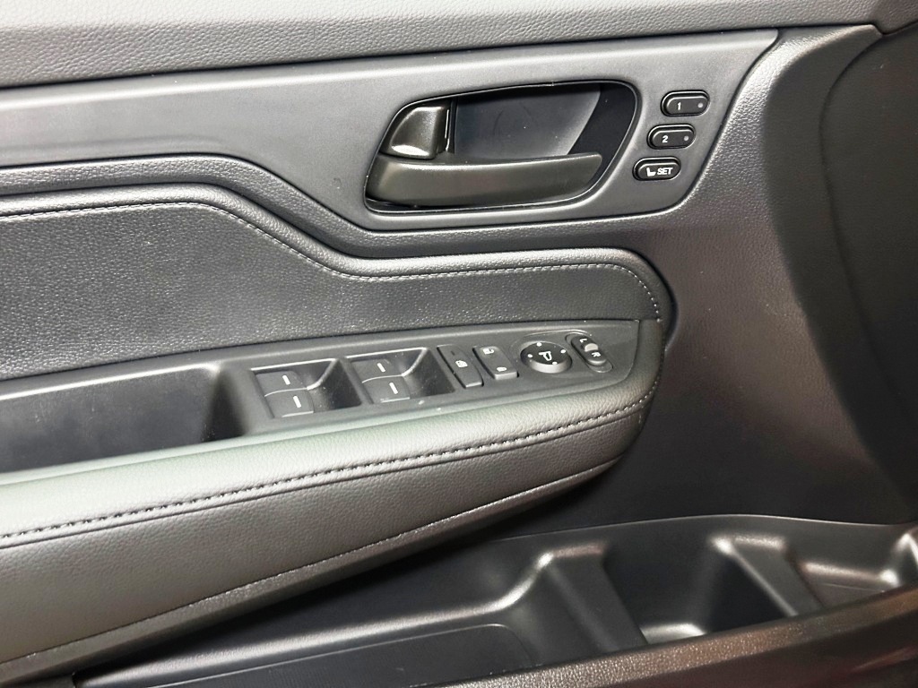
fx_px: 1273
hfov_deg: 39.7
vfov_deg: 30.3
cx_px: 459
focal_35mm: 48
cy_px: 344
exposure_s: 1/24
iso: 640
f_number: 1.78
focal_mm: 6.86
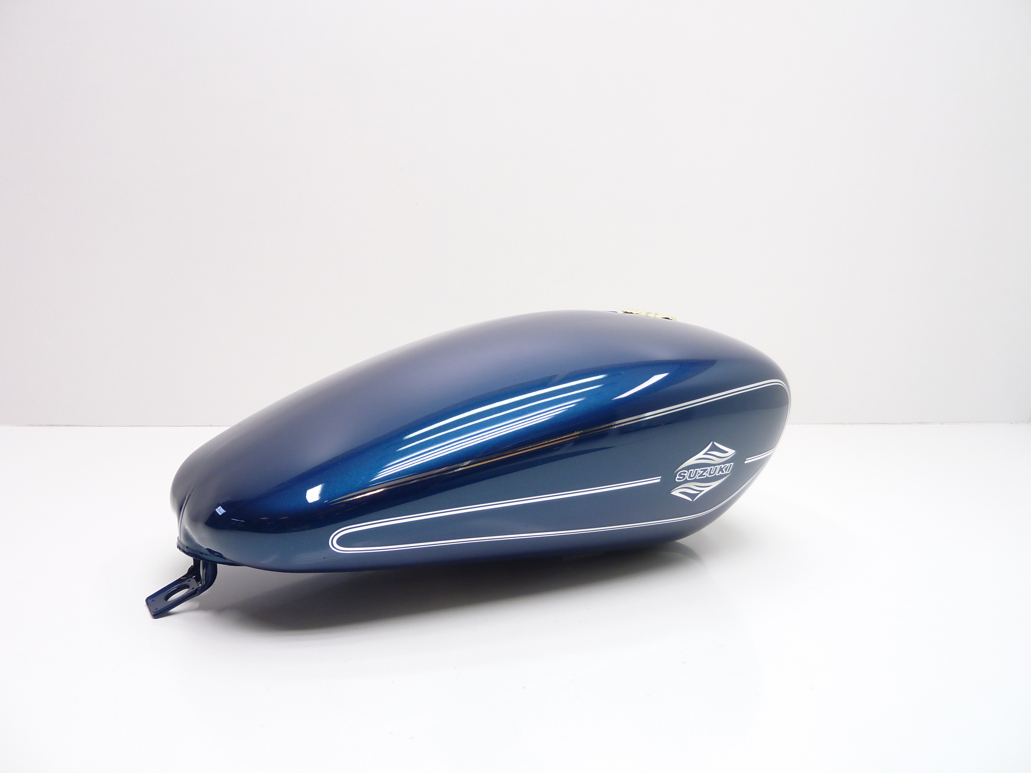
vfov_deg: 54.9
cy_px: 386
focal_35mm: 25
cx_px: 516
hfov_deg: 69.4
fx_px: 745
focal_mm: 4.1
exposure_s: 1/30
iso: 100
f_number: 3.3
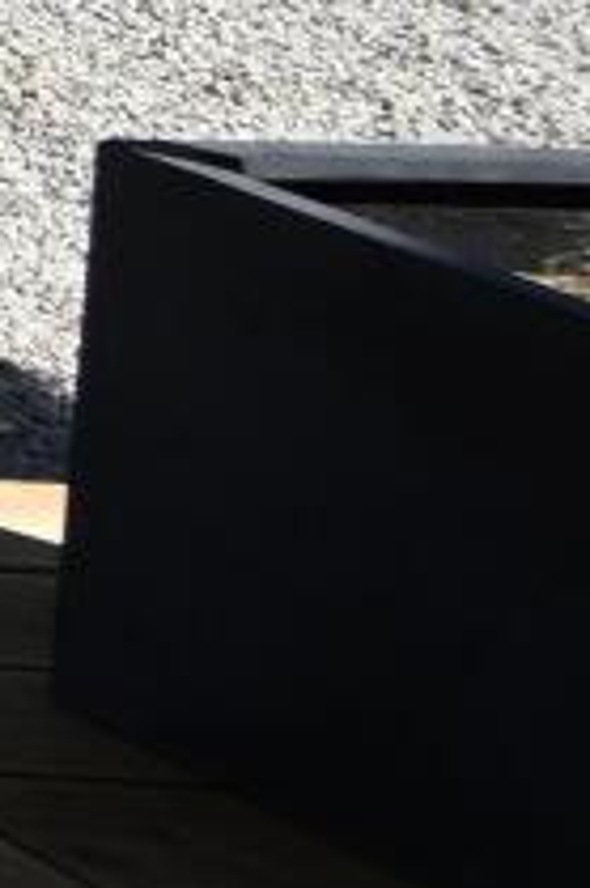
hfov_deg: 3.3
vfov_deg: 10.7
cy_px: -1183
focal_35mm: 166
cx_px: -4665
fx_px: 4087
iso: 80
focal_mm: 14
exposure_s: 1/400
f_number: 6.3
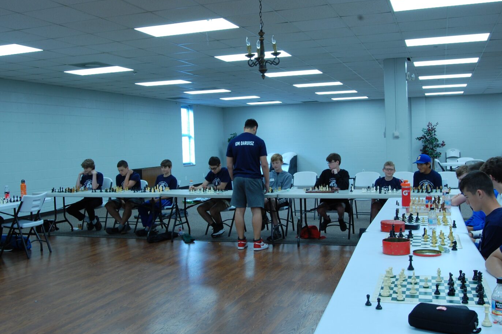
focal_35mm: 37
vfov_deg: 35.9
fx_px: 515
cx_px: 252
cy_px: 167
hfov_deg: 51.9
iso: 400
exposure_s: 1/8
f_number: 10
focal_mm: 22
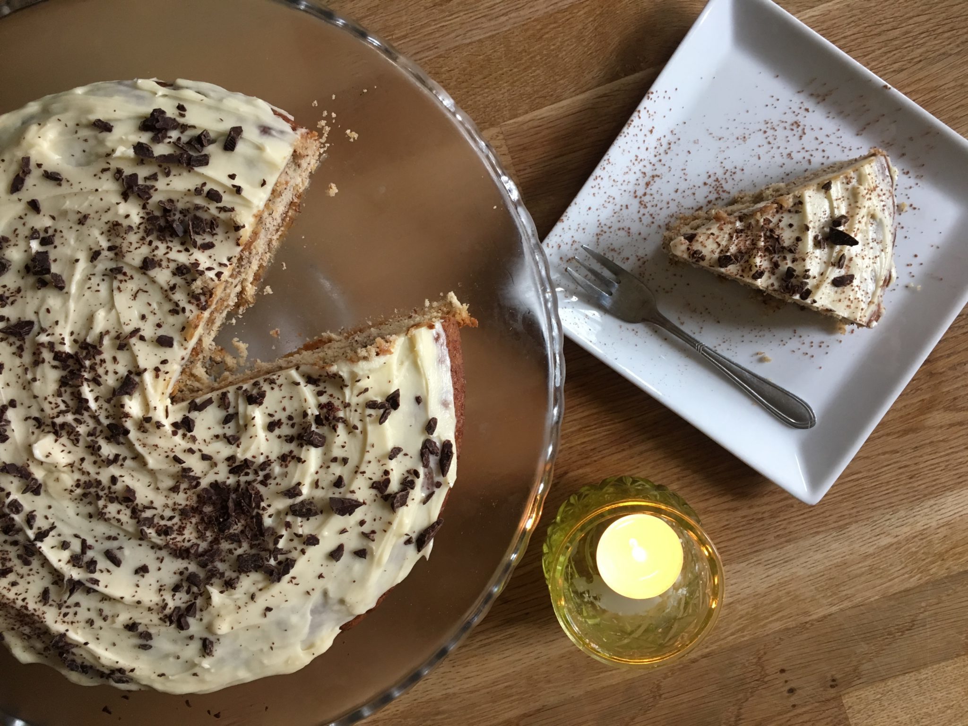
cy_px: 363
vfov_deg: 48.2
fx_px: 811
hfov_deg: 61.7
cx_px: 484
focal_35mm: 29
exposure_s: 1/33
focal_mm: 4.15
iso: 125
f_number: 2.2
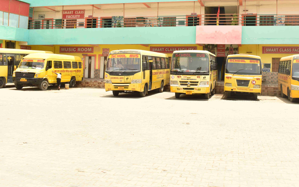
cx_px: 185
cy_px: 65
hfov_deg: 51.1
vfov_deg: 33.3
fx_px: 310
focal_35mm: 38
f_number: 9
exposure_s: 1/80
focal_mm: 20
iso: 100
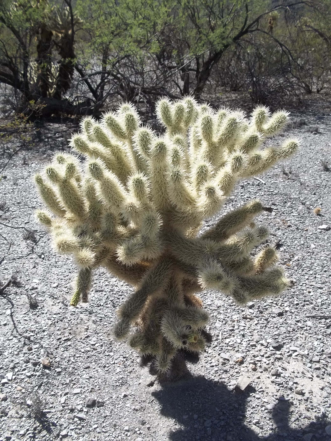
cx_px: 166
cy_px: 220
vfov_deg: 51.4
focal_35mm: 36
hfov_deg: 39.7
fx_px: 459
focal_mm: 6.5
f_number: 8
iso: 64
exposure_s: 1/160
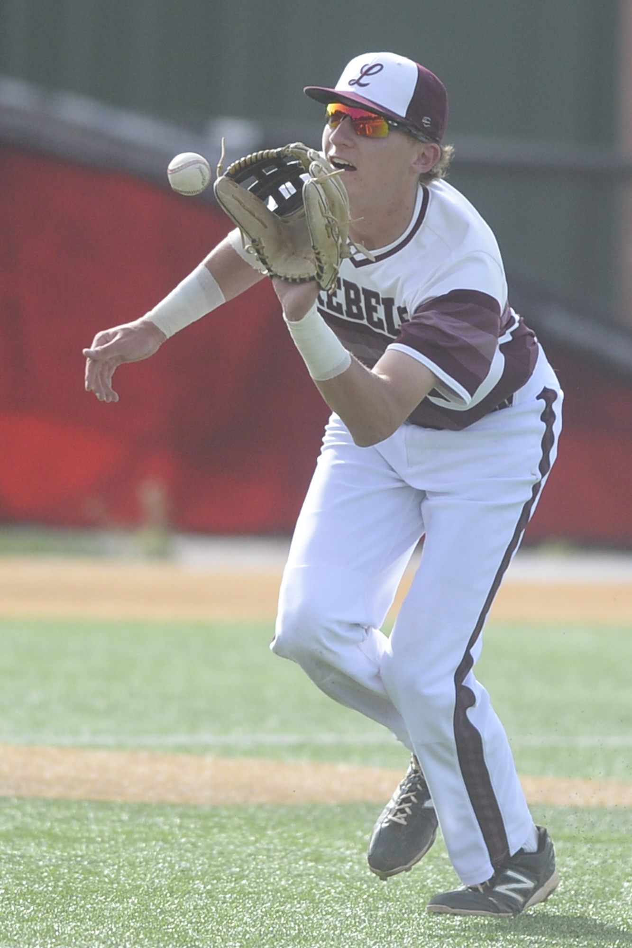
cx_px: 316
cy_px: 474
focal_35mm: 300
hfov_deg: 4.6
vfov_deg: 6.9
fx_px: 7901
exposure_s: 1/8000
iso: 1000
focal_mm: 300
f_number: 2.8
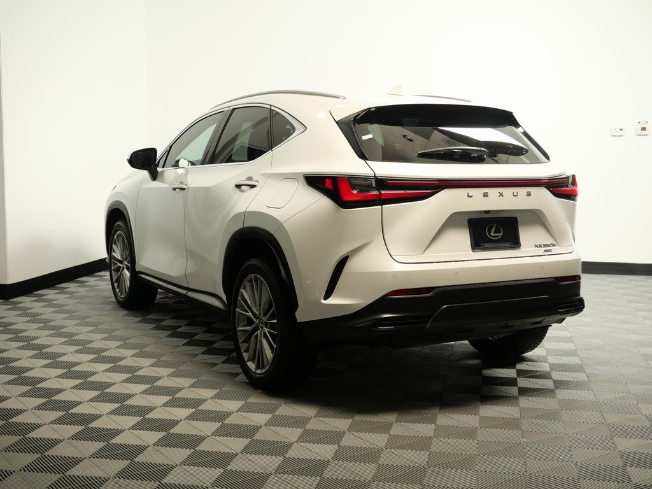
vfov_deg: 36.0
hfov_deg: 46.8
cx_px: 326
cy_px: 244
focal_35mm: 40
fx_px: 753
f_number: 5
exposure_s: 1/200
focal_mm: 20
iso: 250
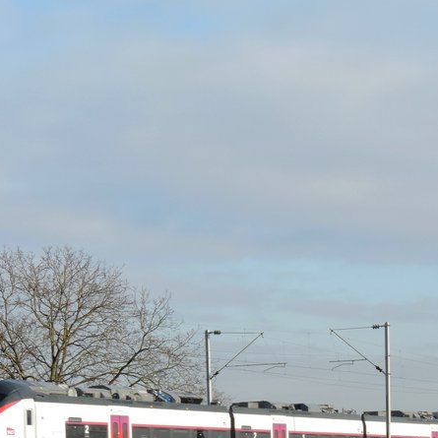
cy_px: 395
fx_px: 2047
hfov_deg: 12.2
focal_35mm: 143
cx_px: 256
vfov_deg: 12.1
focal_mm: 10.7
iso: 80
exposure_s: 1/400
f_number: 3.7
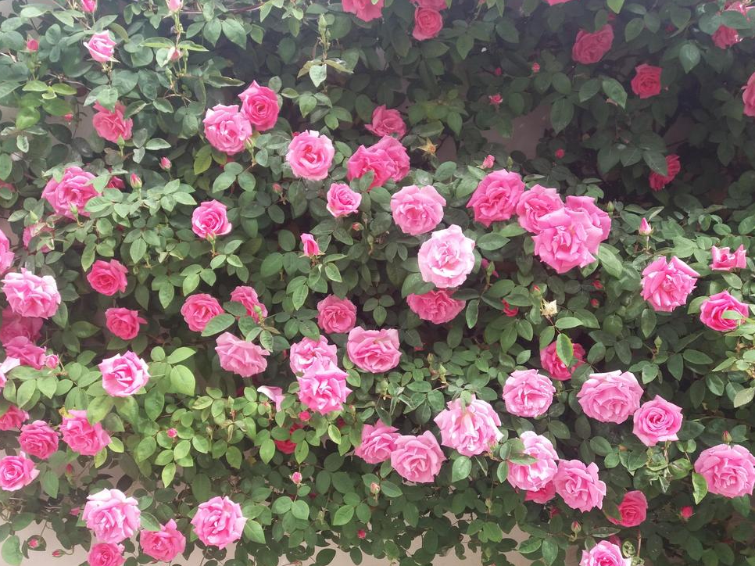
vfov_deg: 48.2
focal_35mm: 29
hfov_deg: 61.7
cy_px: 286
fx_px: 632
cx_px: 368
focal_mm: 3.7
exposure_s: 1/195
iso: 64
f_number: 1.9
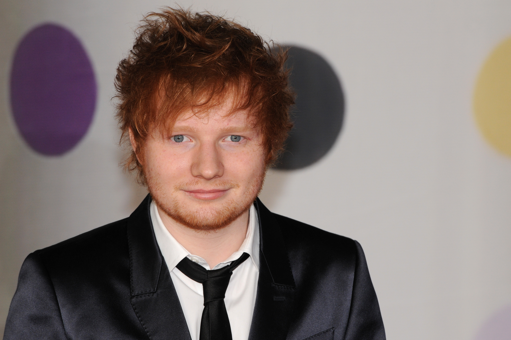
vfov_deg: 4.6
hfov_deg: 6.9
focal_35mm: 300
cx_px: 256
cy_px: 170
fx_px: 4253
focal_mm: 200
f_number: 5.6
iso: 400
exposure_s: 1/250
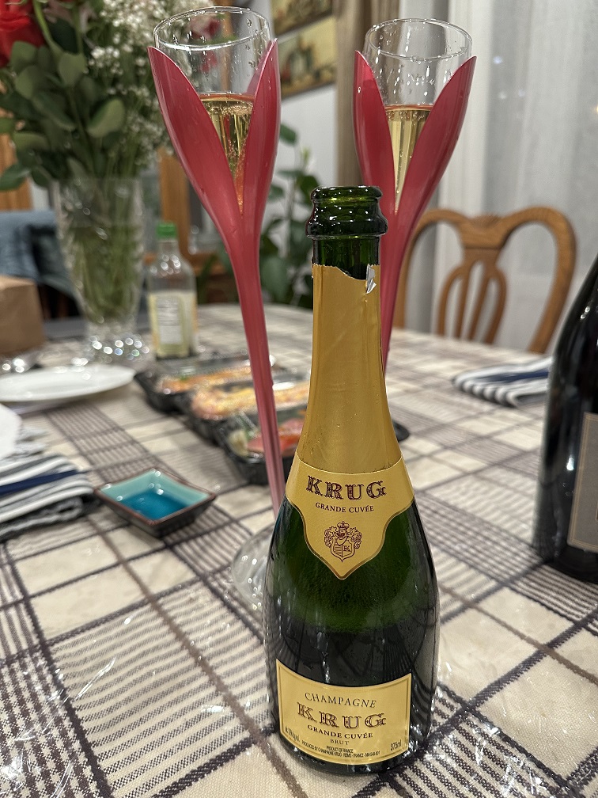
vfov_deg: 71.6
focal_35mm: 24
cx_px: 299
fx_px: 553
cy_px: 399
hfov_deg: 56.8
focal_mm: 6.86
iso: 320
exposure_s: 1/60
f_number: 1.78
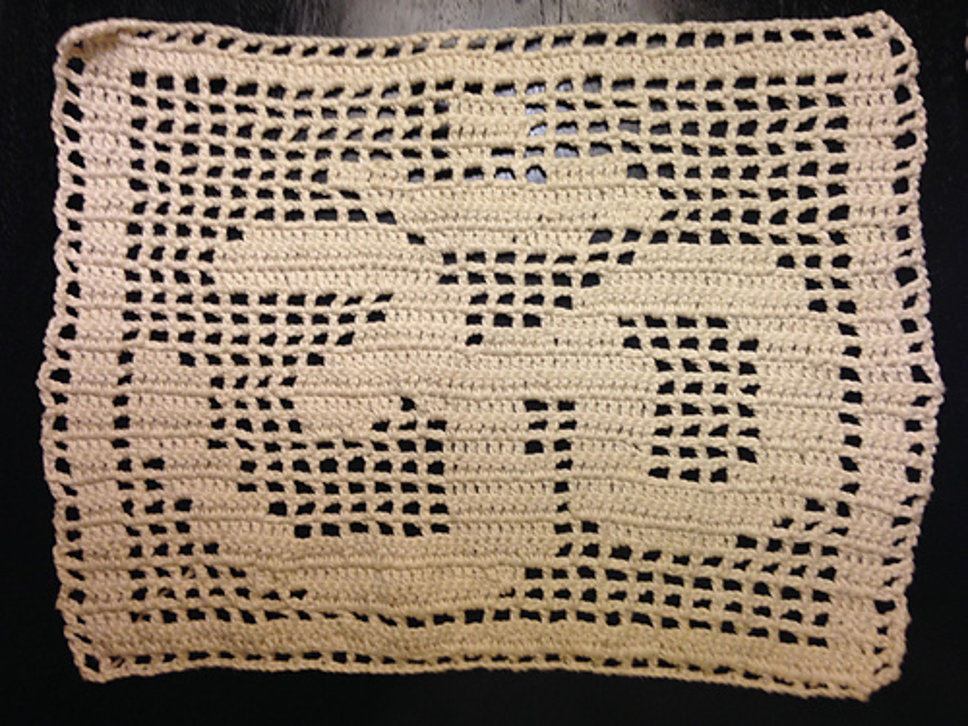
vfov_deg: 42.9
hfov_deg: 55.4
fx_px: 923
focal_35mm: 33
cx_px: 484
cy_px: 363
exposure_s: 1/20
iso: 80
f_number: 2.4
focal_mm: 4.12
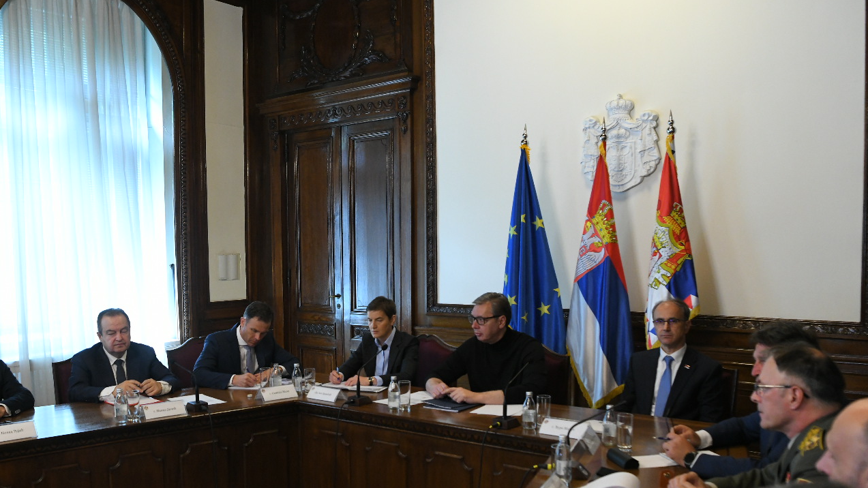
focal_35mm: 32
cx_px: 388
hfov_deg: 60.9
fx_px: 736
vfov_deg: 36.4
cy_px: 318
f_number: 4
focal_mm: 24
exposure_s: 1/160
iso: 3200
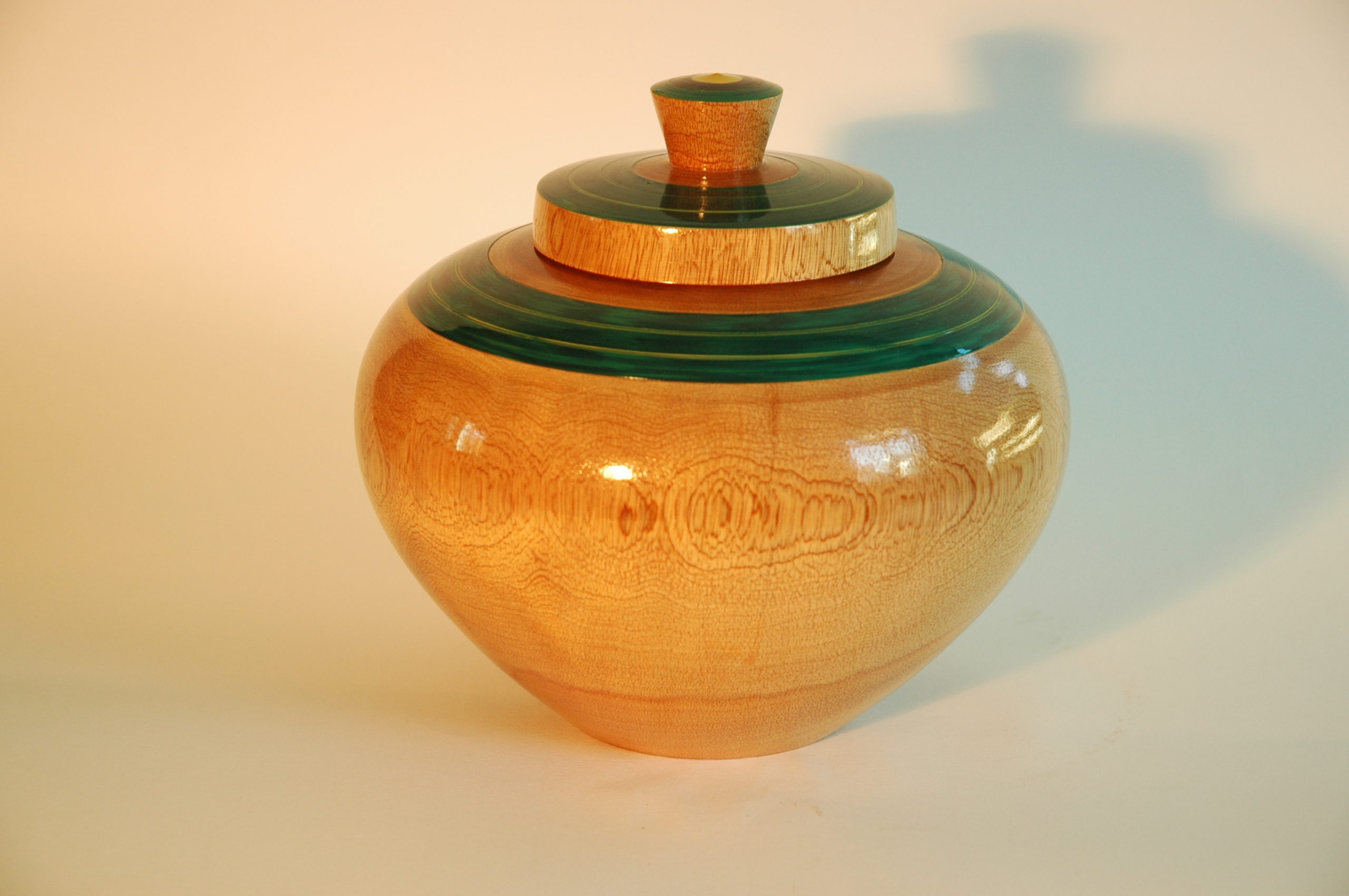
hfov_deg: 21.9
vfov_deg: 14.7
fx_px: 3482
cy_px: 448
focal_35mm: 93
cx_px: 674
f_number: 4.5
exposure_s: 1/60
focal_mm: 62
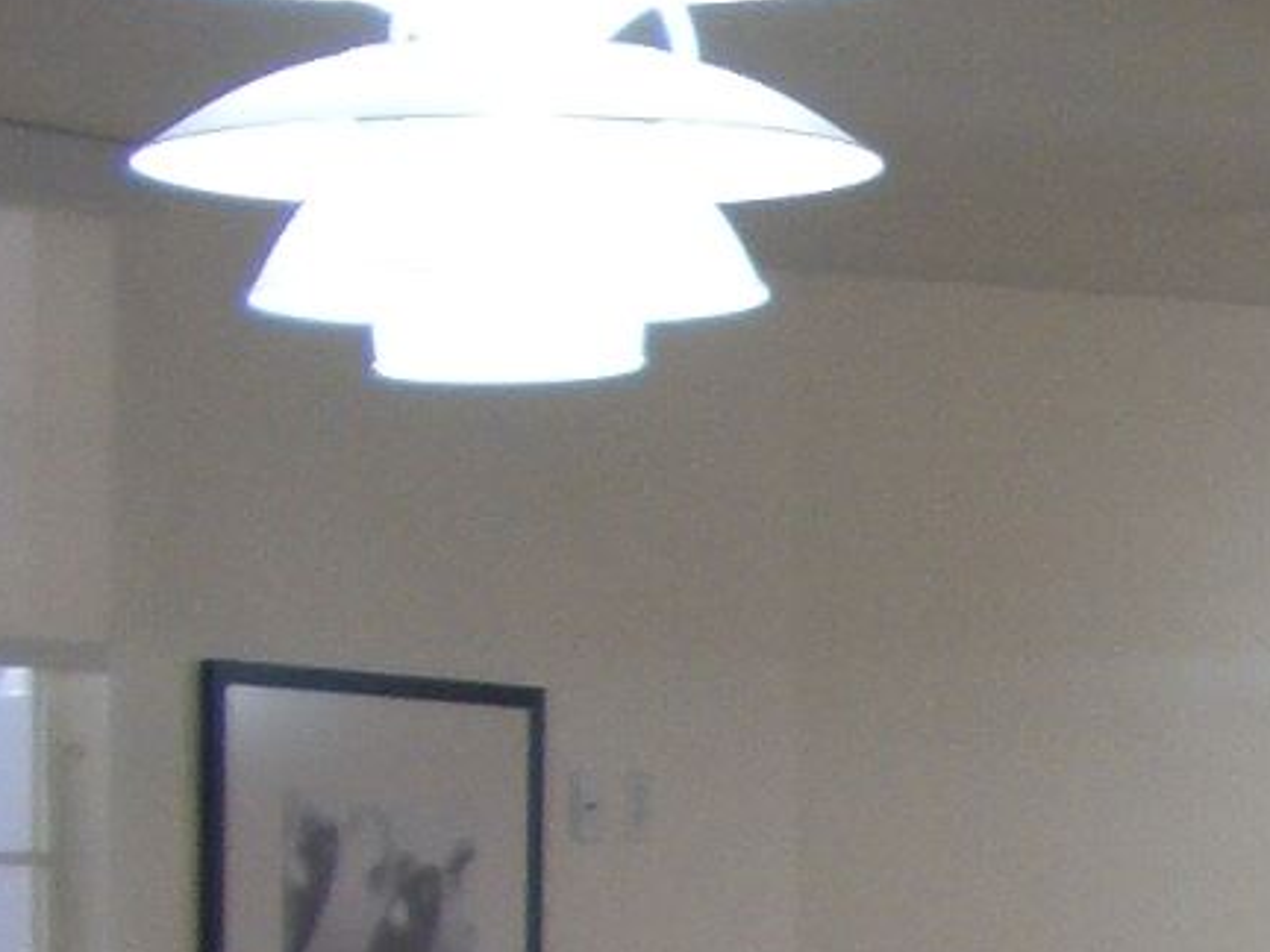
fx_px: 6090
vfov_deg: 8.9
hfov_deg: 10.9
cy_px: 1058
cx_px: 2478
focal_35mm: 166
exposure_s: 1/60
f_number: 2.6
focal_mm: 5.8
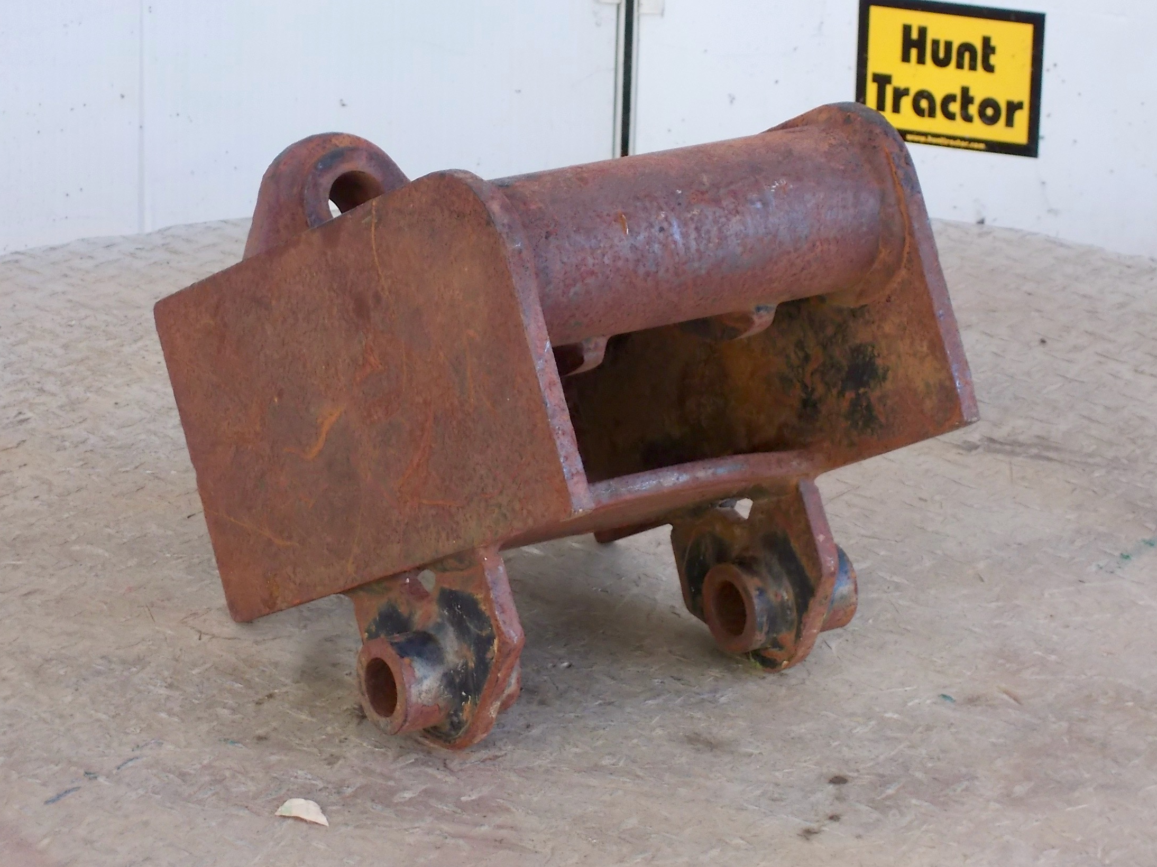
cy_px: 431
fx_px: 4512
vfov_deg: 11.0
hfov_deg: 14.6
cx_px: 568
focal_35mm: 135
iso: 200
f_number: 6.5
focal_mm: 23
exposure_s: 1/30
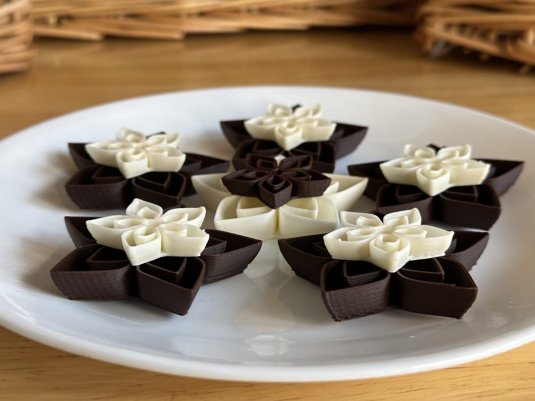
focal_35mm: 48
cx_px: 268
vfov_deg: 30.3
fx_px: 742
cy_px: 200
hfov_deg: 39.7
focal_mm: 6.86
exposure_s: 1/60
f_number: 1.78
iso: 160
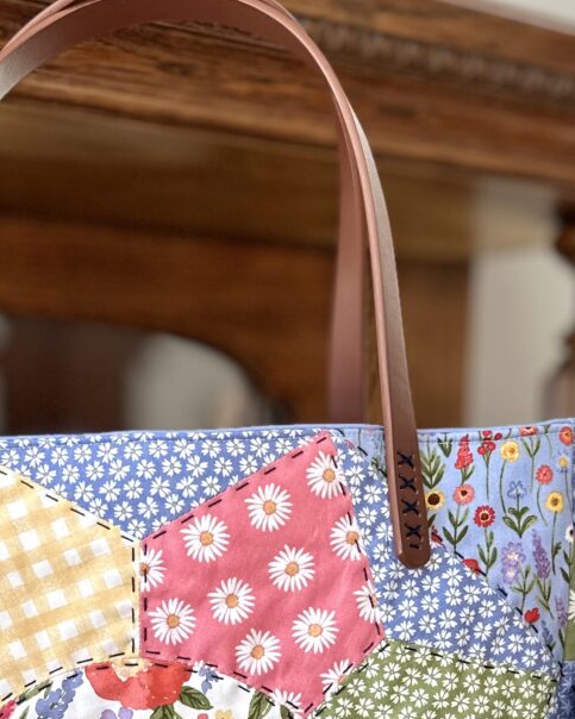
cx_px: 30
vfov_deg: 30.2
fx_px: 1255
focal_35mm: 59
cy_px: 683
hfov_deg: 24.8
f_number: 1.78
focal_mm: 6.86
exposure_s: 1/212
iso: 64
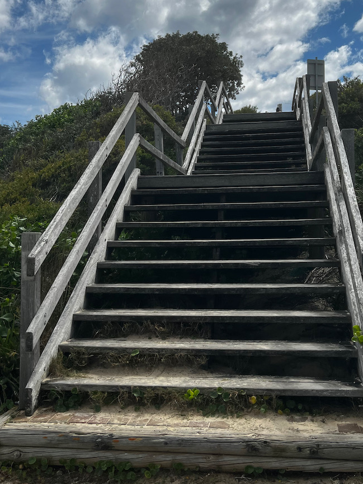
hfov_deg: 35.1
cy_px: 202
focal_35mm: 41
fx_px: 574
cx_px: 201
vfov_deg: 45.6
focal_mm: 5.7
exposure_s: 1/8000
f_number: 1.5
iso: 50
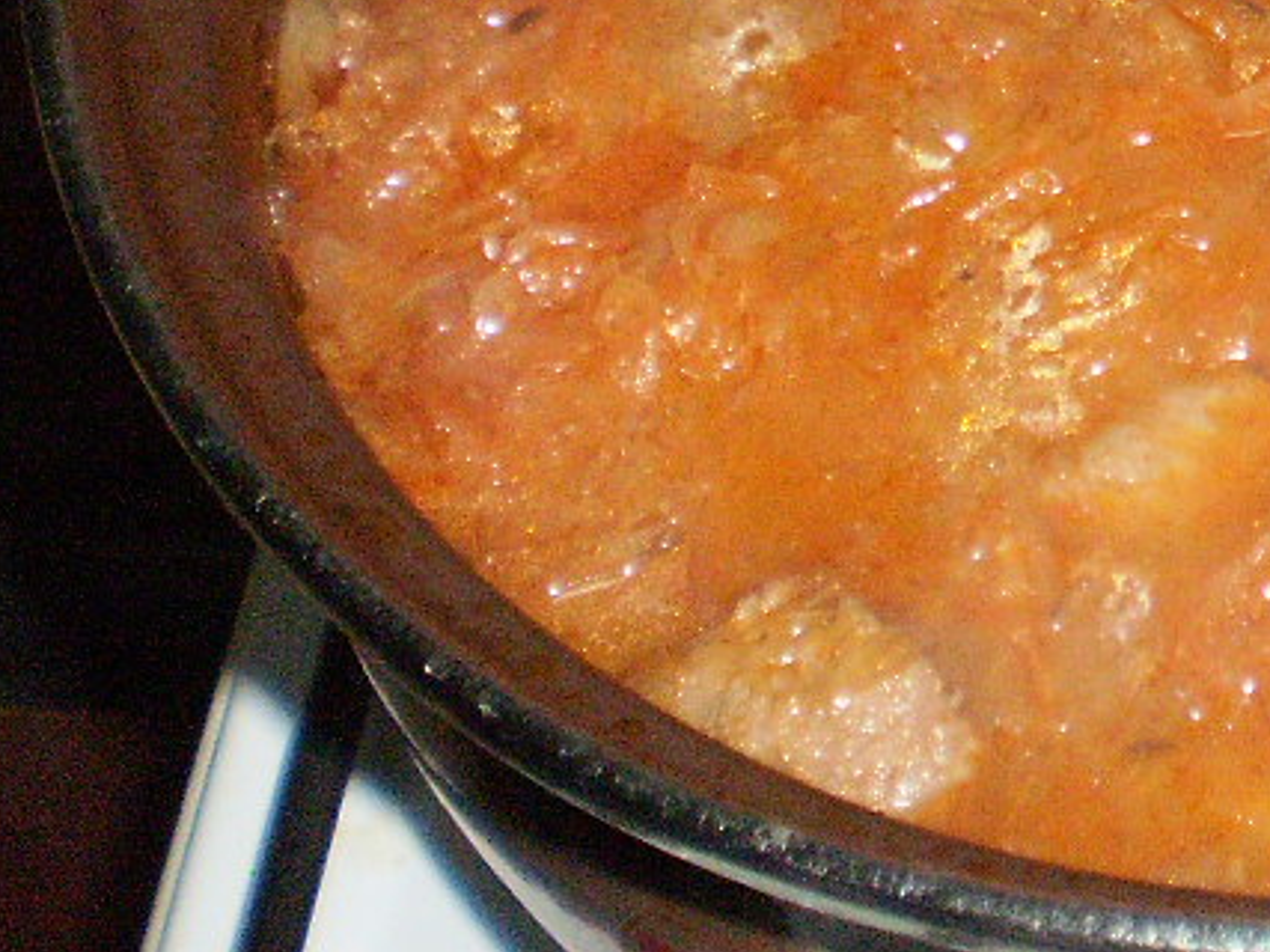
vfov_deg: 13.3
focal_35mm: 108
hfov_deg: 17.4
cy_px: -259
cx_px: 1493
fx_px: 3961
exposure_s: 1/250
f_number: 3.1
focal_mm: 6.3
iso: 400
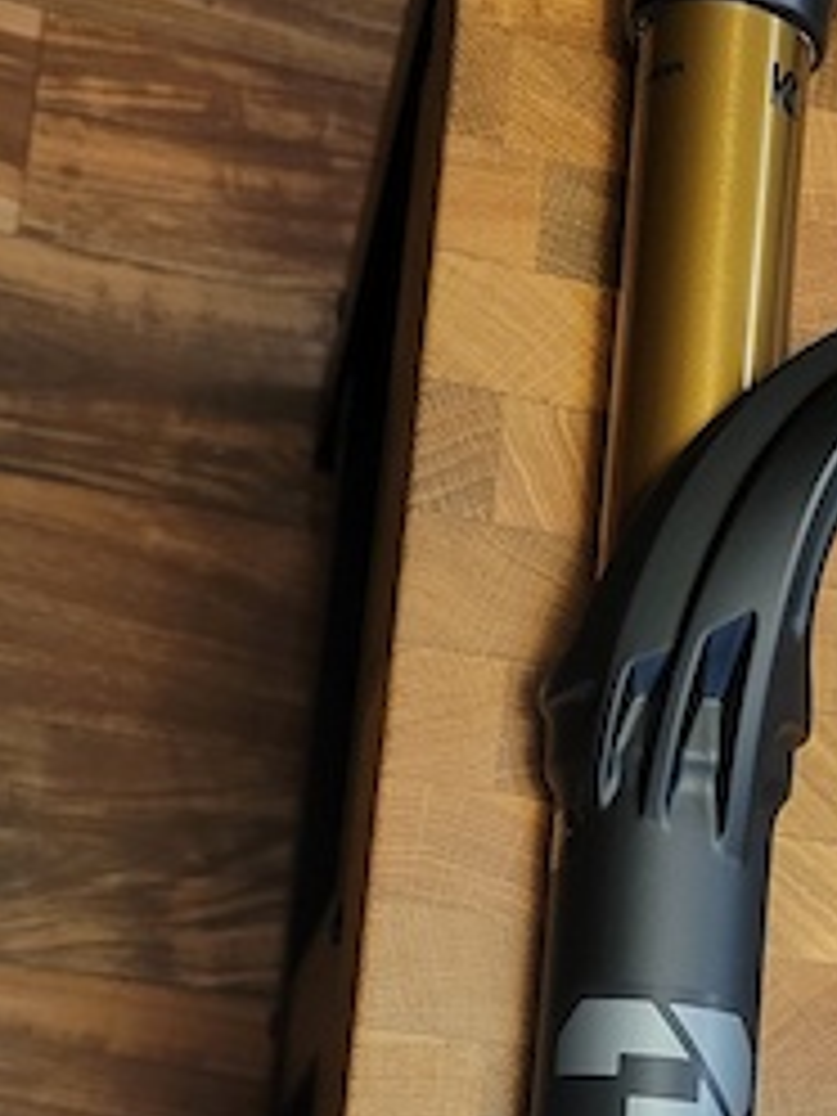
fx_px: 2708
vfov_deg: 22.3
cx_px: 1058
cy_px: 1138
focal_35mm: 84
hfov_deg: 16.7
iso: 400
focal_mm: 5.4
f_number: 1.8
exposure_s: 1/40
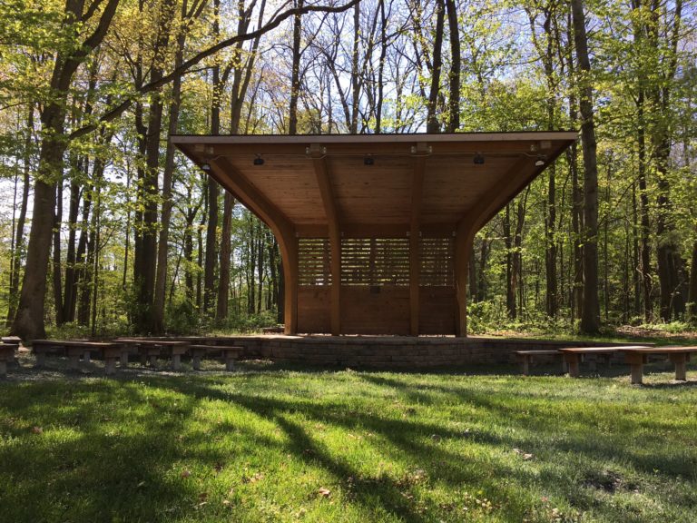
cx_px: 348
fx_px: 584
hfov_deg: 61.7
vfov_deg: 48.2
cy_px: 262
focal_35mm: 29
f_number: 2.2
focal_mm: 4.15
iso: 25
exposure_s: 1/444
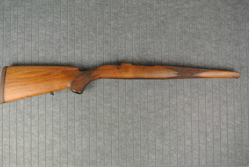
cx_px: 124
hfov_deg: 48.4
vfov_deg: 33.5
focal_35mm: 40
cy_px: 84
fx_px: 277
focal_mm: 15.1
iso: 280
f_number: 4.2
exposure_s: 1/60
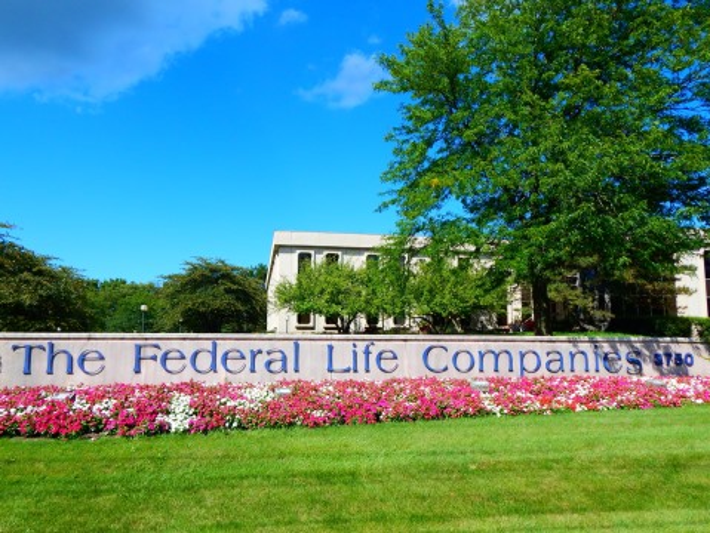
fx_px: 452
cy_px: 266
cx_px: 355
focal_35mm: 22
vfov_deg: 61.2
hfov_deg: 76.3
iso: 125
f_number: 6
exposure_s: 1/400
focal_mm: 4
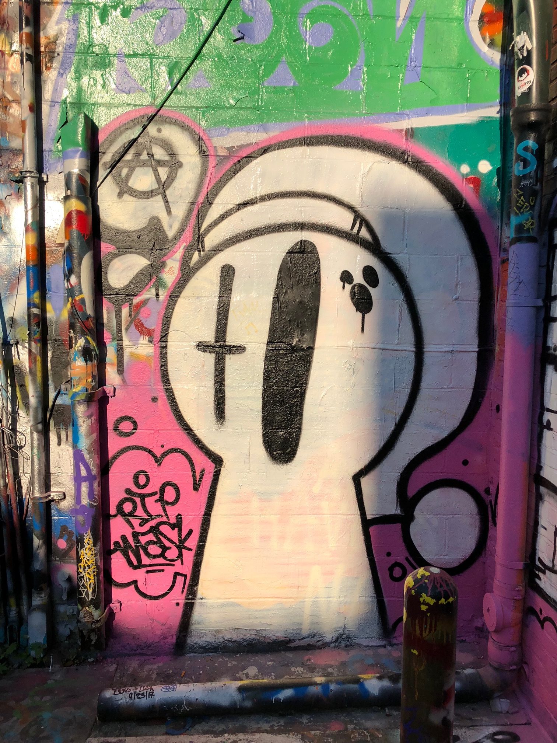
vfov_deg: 63.4
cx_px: 278
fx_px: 601
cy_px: 372
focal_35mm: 28
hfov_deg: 49.7
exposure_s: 1/2825
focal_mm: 3.99
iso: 25
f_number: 1.8
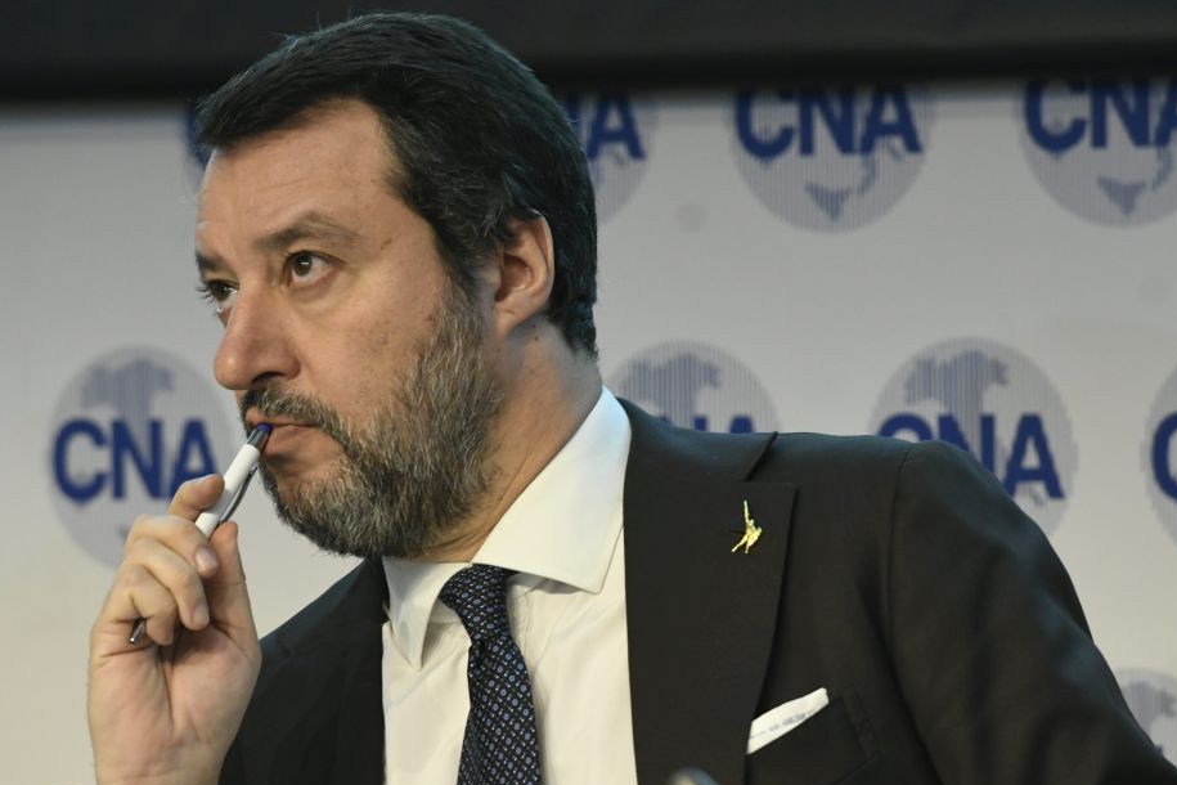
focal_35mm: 328
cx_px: 592
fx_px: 10723
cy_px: 428
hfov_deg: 6.3
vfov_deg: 4.2
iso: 3200
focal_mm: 200
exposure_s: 1/200
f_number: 4.5
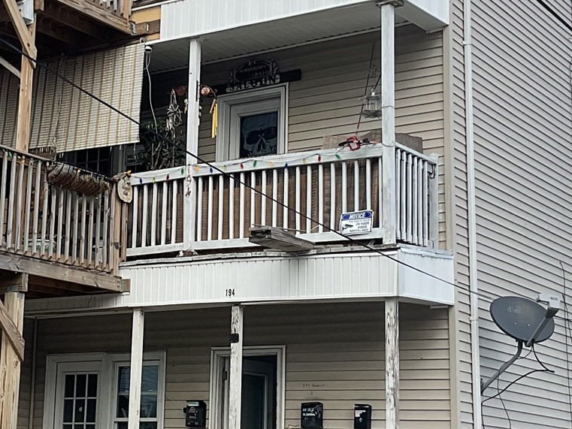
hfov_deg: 24.9
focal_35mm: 78
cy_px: 186
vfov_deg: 18.9
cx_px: 182
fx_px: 1289
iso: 16
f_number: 1.8
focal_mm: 3
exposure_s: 1/1144
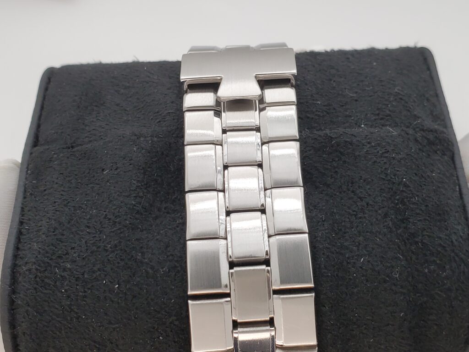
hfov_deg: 67.3
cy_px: 176
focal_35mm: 26
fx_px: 352
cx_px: 234
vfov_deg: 53.1
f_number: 2.4
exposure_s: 1/100
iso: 100
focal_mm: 4.3
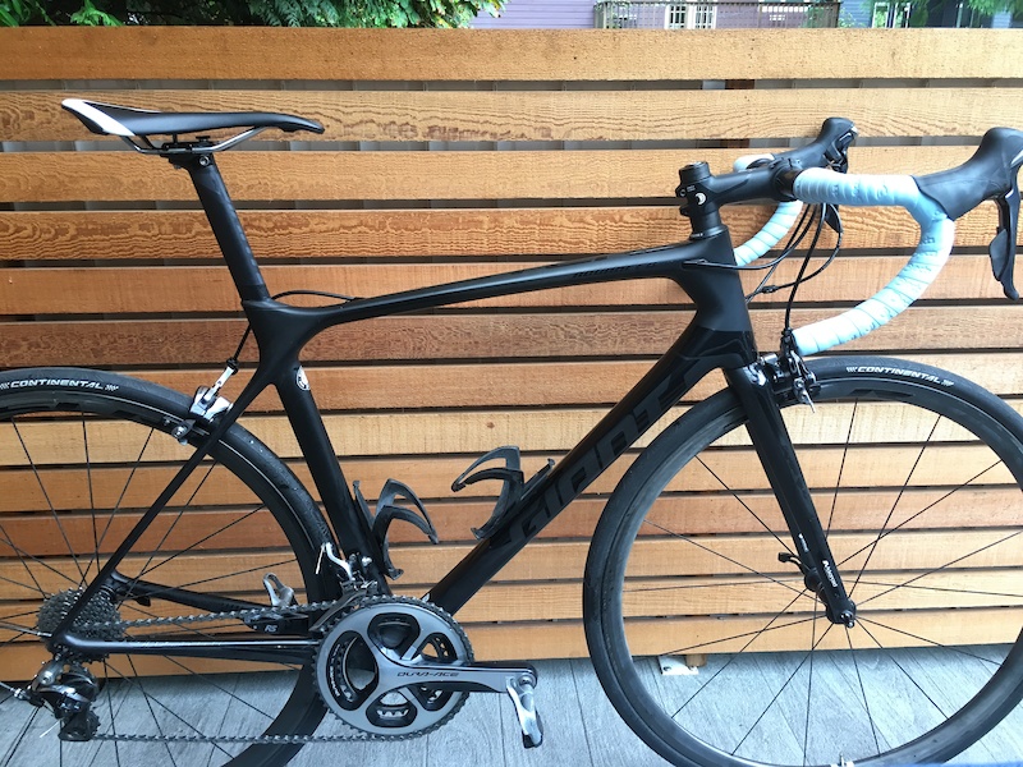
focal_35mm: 29
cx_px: 512
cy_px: 384
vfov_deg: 48.2
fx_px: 857
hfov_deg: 61.7
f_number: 2.2
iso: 40
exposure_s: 1/30
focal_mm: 4.15
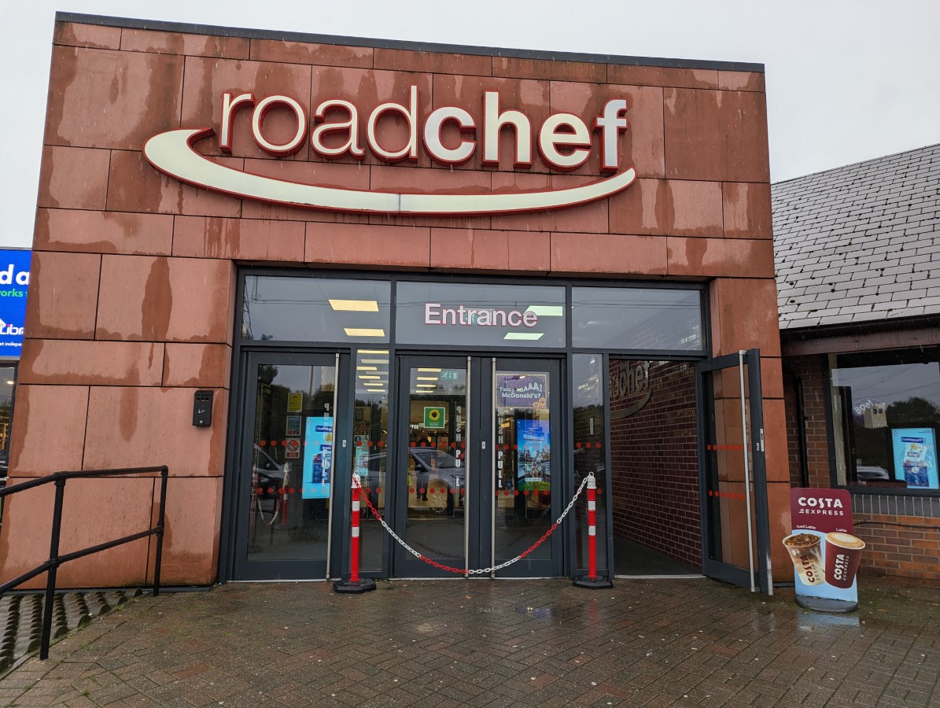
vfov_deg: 56.9
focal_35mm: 24
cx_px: 470
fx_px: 653
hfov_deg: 71.5
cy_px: 354
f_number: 1.85
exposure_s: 1/458
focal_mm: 6.81
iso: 58
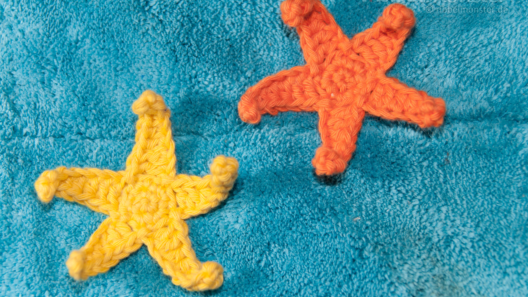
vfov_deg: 14.0
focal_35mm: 87
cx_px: 264
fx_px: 1211
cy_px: 139
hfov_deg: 24.6
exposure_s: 1/60
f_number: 4.5
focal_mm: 55
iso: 200
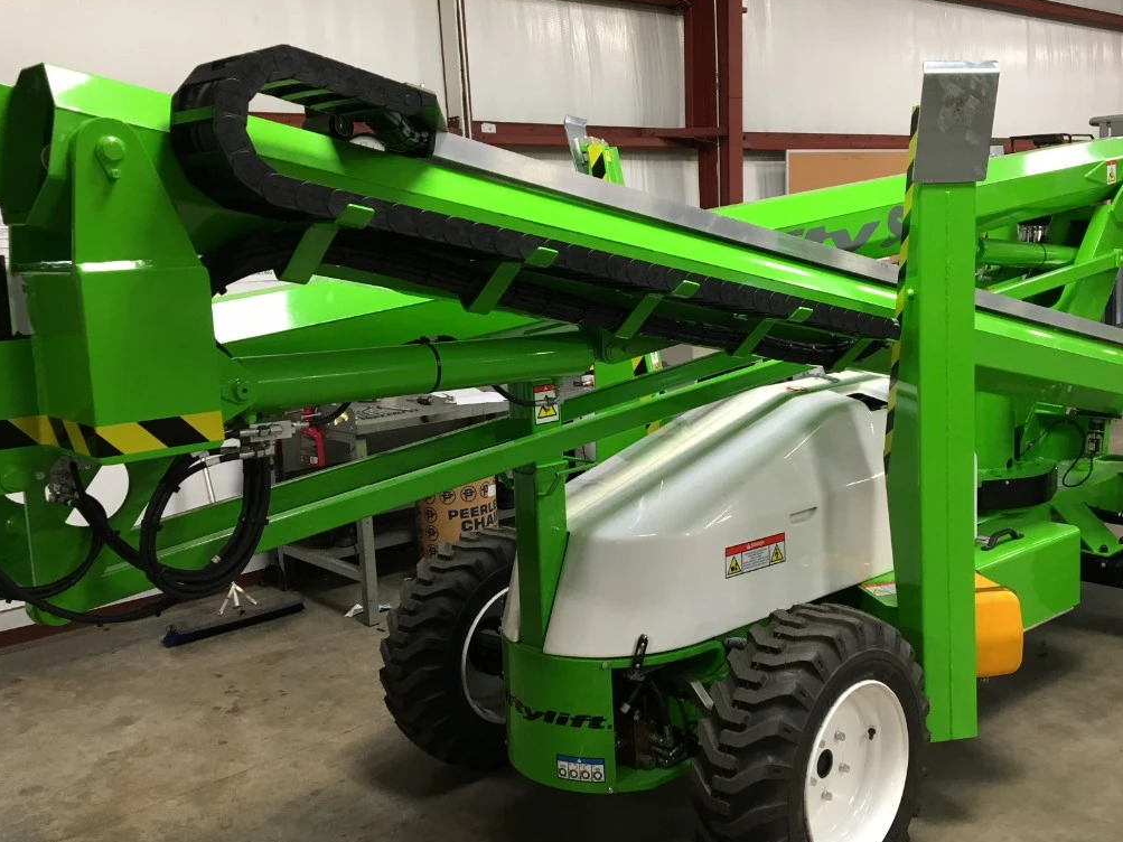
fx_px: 1200
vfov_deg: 38.6
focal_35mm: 37
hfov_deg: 49.9
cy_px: 402
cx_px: 658
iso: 80
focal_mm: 4.15
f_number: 2.2
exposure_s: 1/30
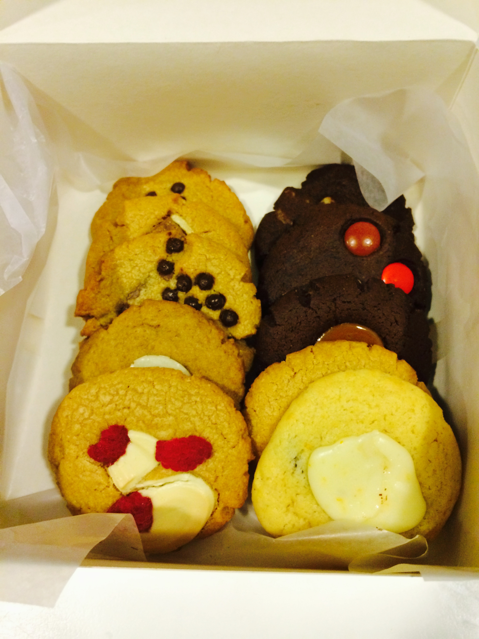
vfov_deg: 60.0
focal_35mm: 30
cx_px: 240
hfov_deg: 46.8
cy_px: 320
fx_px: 554
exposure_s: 1/25
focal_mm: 4.12
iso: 320
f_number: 2.2
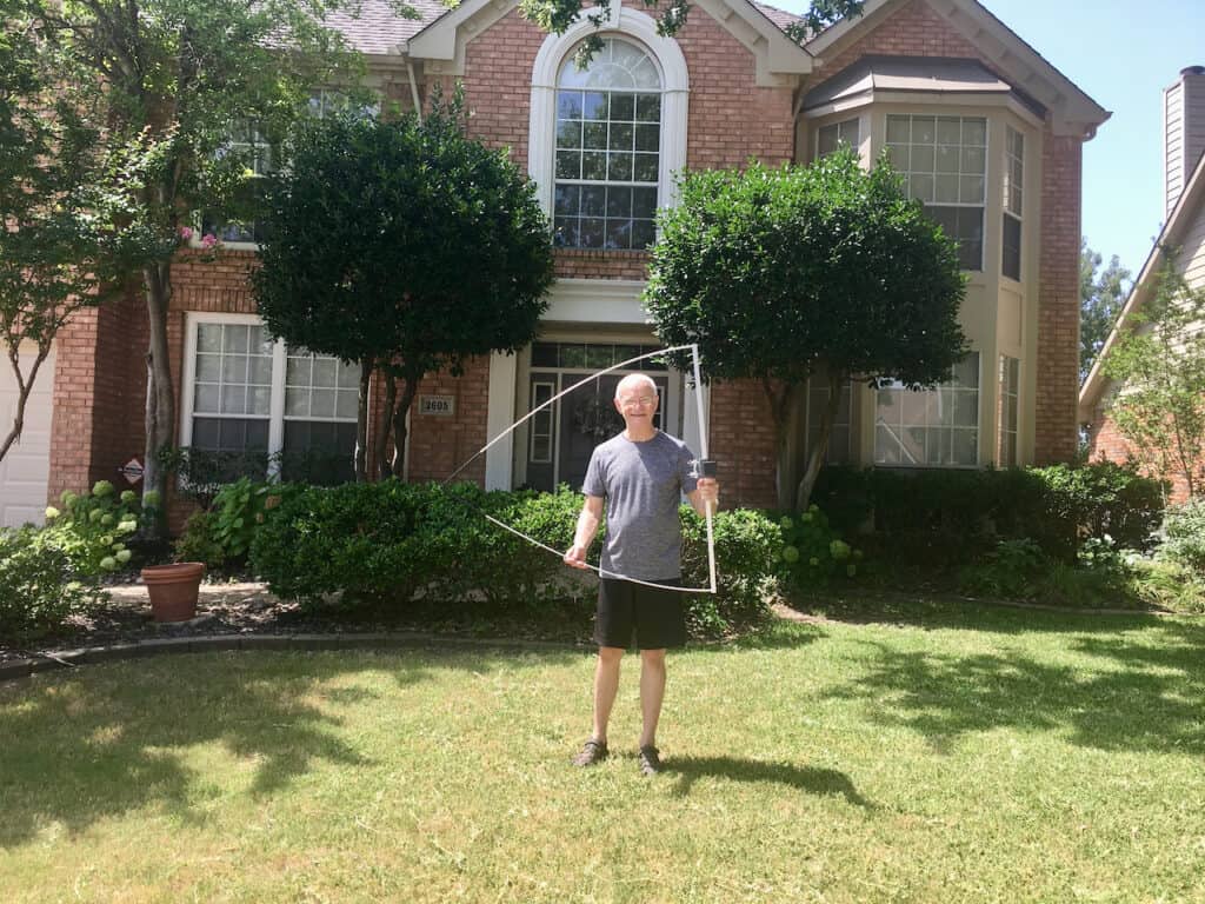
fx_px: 1010
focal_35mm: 29
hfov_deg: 61.7
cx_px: 602
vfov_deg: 48.2
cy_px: 452
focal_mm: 4.15
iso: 25
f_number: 2.2
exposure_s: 1/422
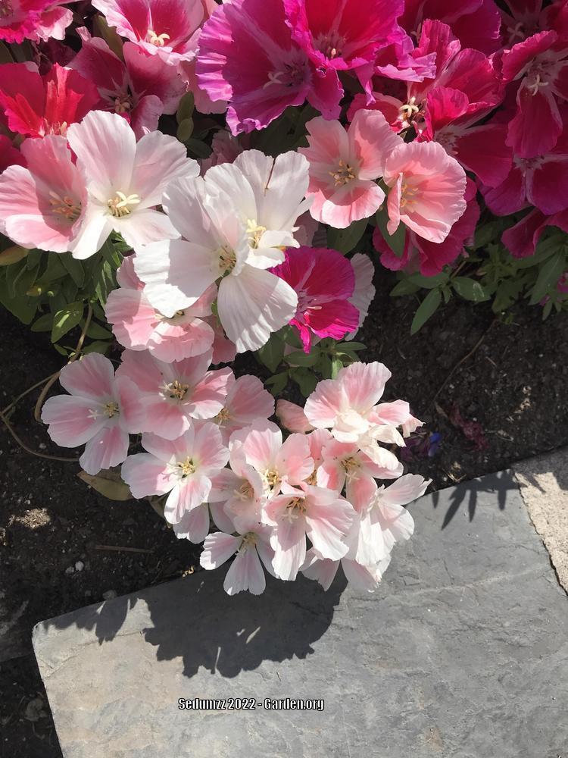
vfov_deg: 63.4
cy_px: 379
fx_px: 613
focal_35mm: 28
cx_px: 284
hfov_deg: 49.7
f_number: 1.8
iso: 20
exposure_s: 1/3195
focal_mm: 3.99
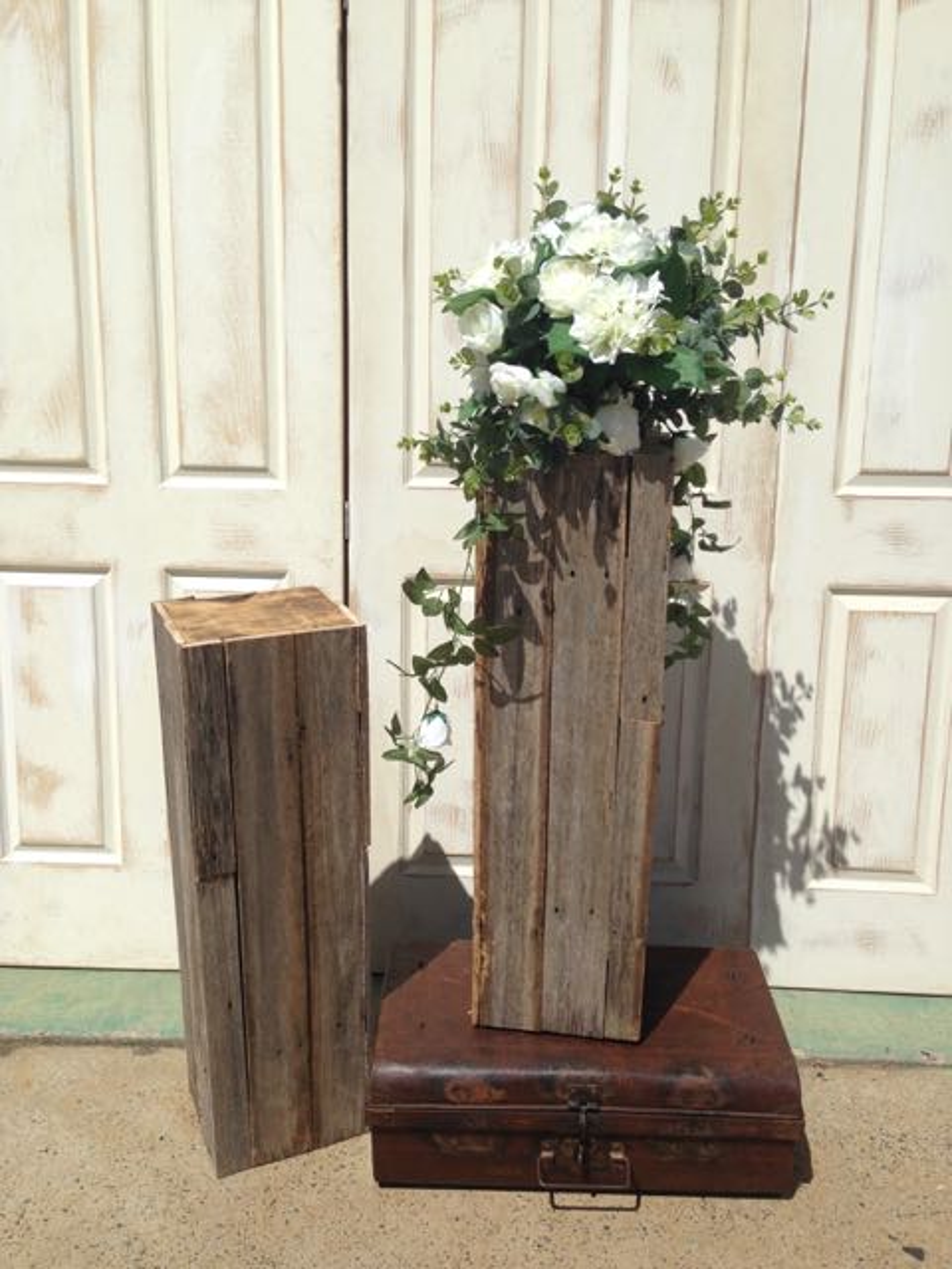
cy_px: 634
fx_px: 1210
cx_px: 476
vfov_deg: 55.4
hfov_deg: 42.9
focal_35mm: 33
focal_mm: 4.12
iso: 50
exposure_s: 1/3195
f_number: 2.4
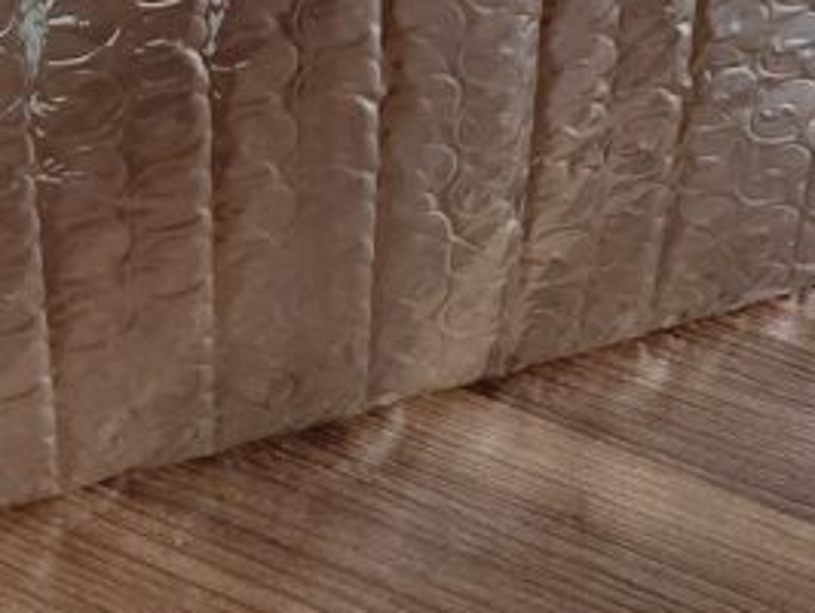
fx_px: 2357
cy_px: -469
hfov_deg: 19.6
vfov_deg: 13.4
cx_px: 392
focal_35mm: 100
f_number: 2.4
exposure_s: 1/273
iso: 50
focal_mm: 4.3
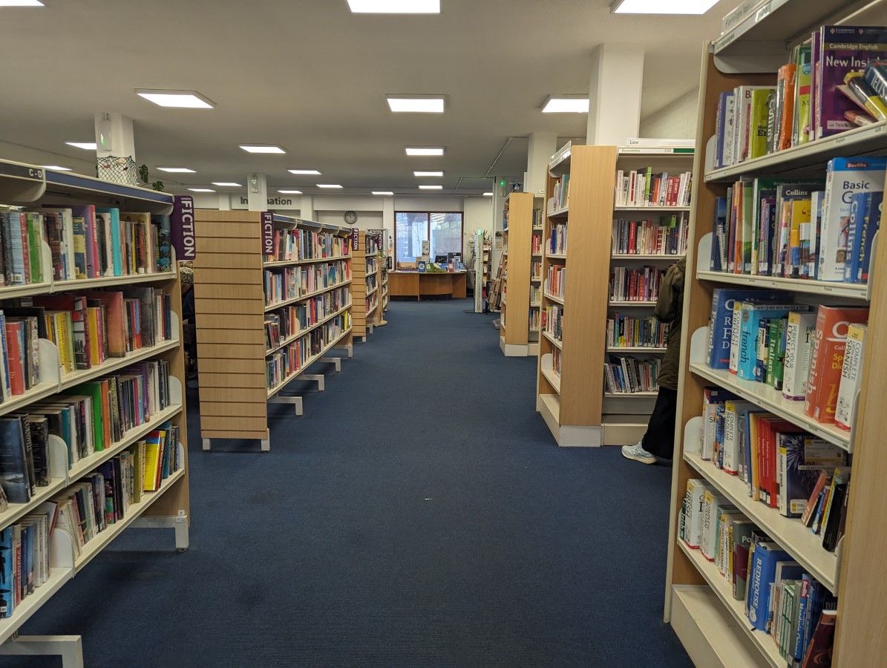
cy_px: 334
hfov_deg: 71.5
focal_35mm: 24
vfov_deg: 56.9
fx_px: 616
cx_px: 444
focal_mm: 6.81
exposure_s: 1/177
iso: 327
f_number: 1.85
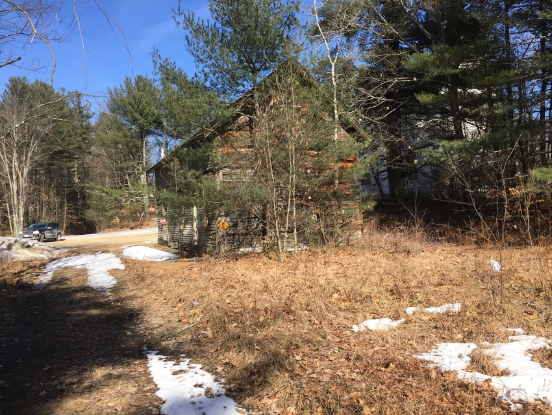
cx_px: 276
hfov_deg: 61.6
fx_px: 463
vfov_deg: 48.2
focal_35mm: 29
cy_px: 208
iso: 32
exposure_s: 1/1130
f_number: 2.2
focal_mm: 4.15
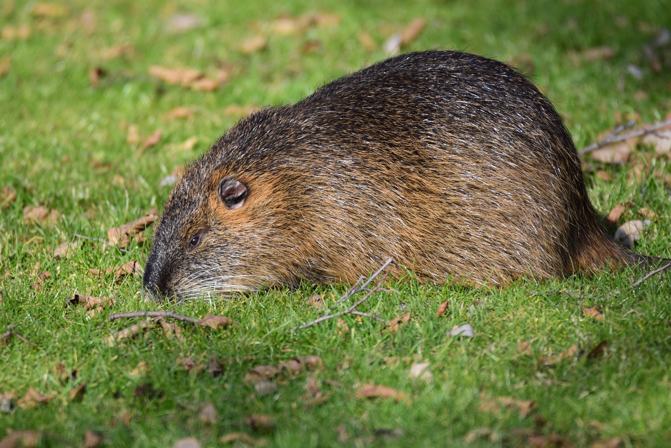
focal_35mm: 900
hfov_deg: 2.3
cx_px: 336
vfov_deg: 1.5
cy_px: 224
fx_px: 16774
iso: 250
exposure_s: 1/400
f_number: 6.3
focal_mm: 600
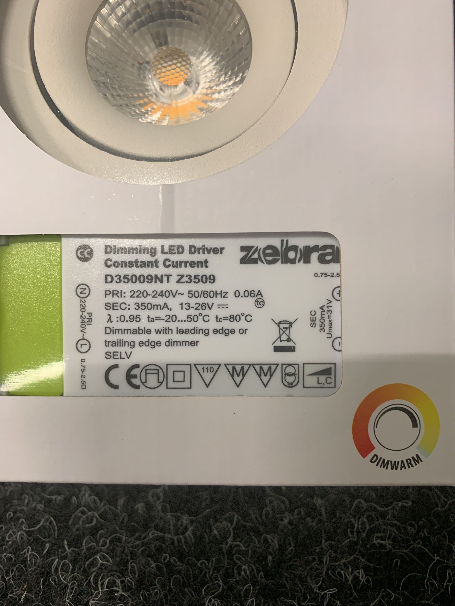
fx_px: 456
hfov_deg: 53.1
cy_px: 303
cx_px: 228
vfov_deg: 67.3
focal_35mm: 26
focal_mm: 4.25
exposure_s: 1/60
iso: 125
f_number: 1.8
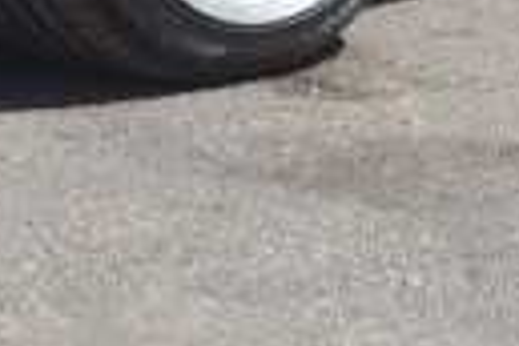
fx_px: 5002
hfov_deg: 5.9
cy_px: -752
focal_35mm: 347
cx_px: 133
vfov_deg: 3.8
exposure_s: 1/200
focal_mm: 32
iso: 100
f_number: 7.1
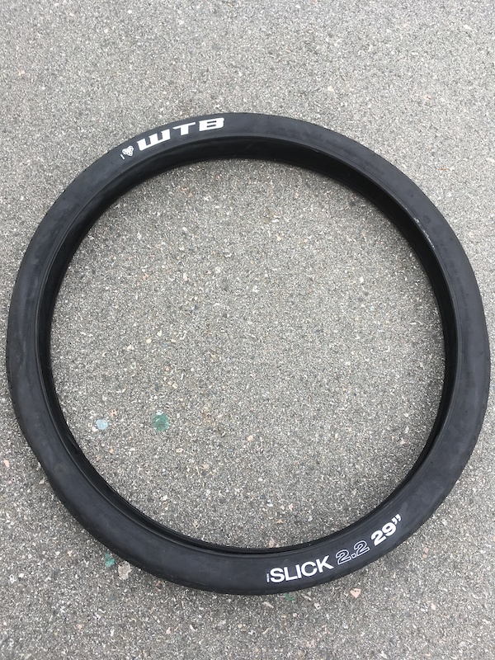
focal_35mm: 29
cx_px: 248
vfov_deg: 61.7
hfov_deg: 48.2
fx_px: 553
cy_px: 330
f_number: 2.2
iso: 25
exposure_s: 1/120
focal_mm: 4.15
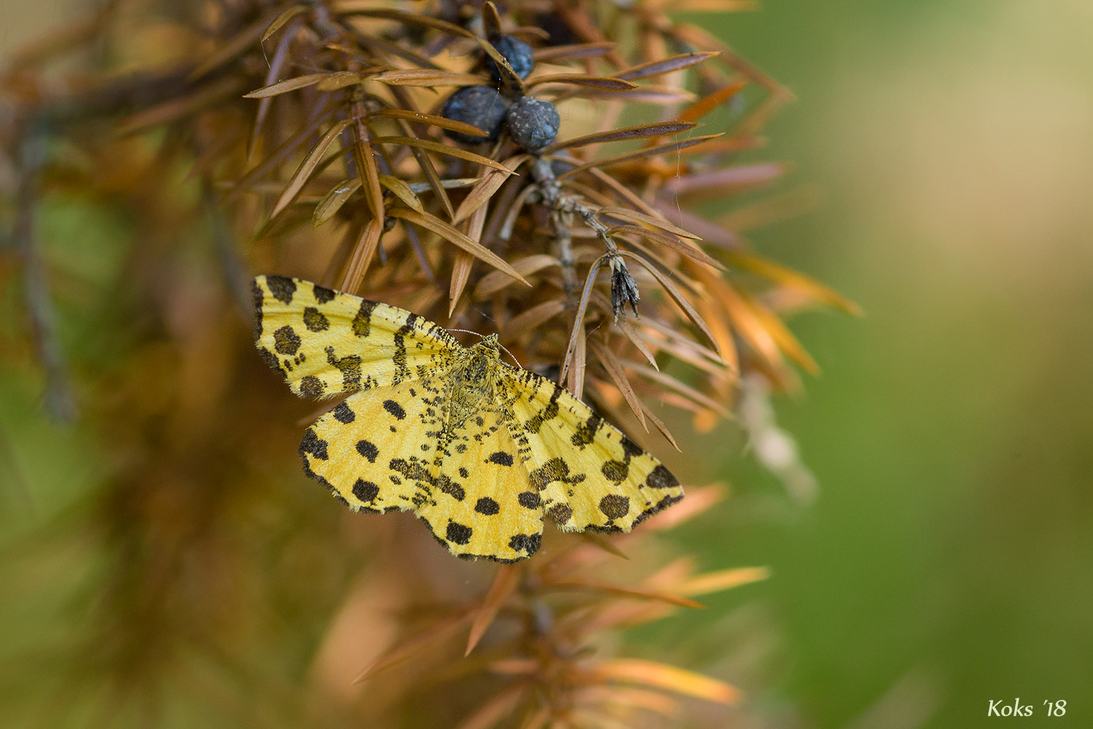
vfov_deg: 6.9
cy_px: 364
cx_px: 546
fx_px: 6072
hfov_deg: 10.3
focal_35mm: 200
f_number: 4
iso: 800
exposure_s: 1/2000
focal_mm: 200
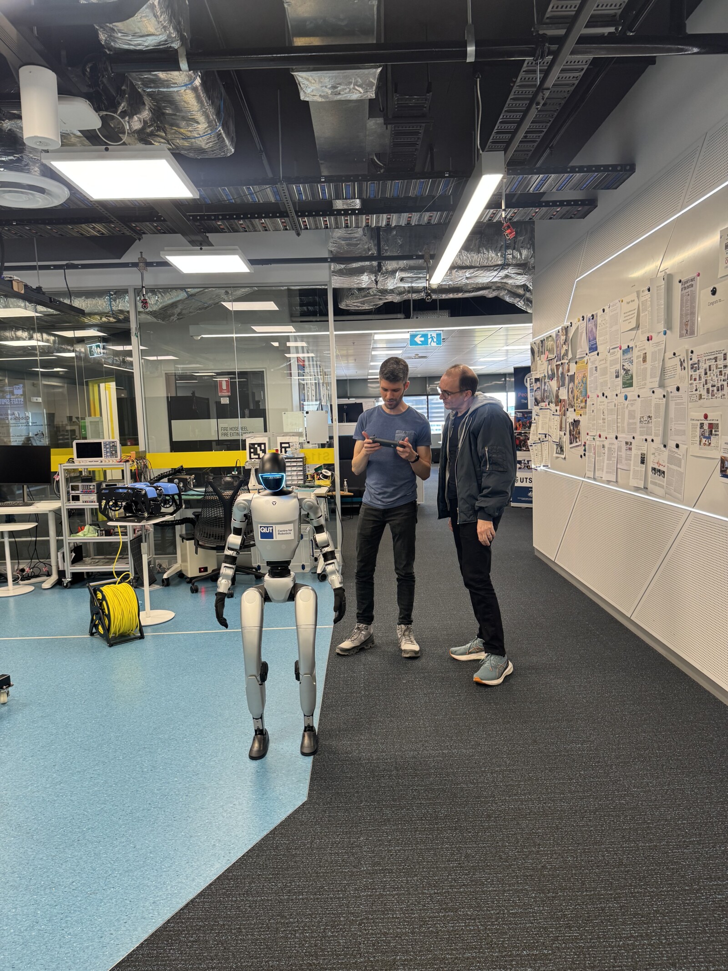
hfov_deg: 56.8
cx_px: 364
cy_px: 486
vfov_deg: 71.6
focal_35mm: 24
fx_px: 673
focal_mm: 6.76
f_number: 1.78
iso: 125
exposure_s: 1/50
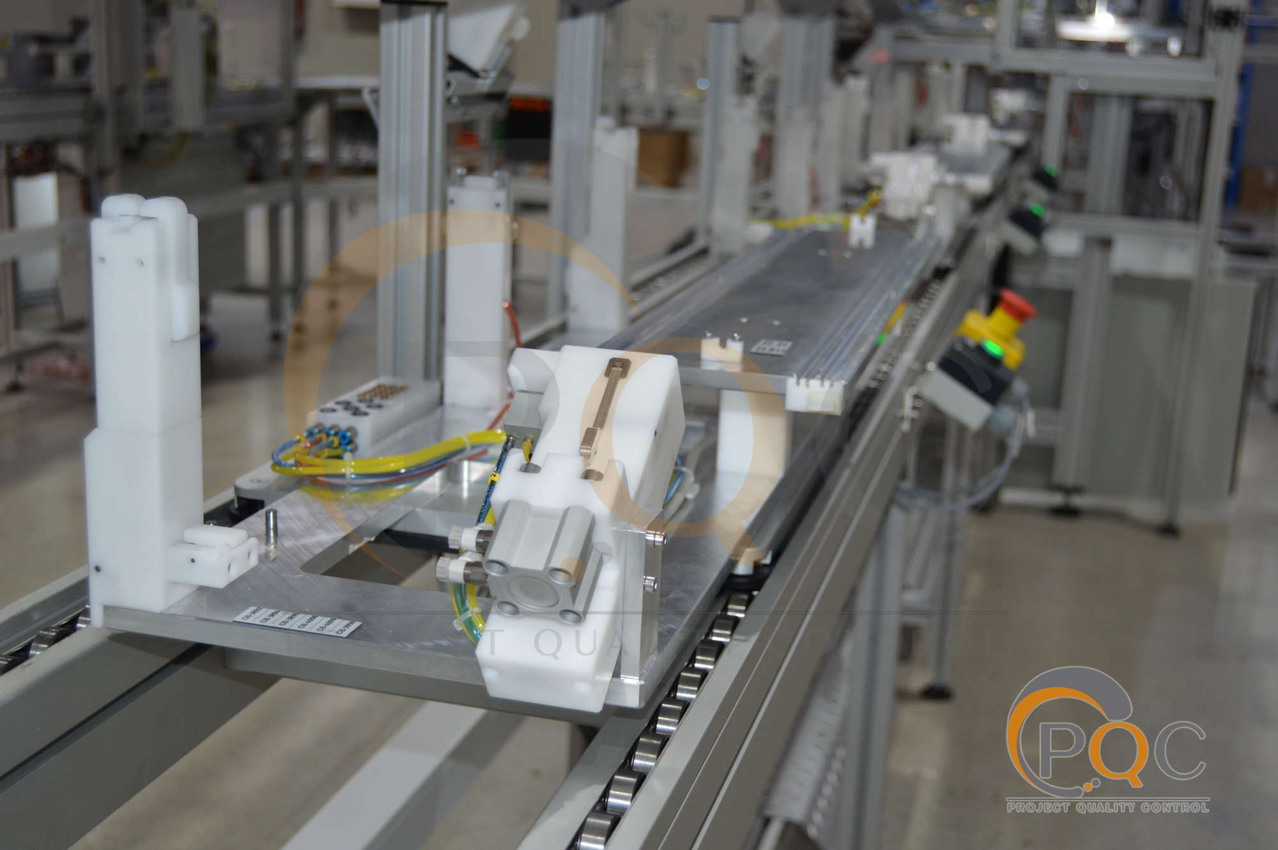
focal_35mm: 45
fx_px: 1596
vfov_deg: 29.8
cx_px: 639
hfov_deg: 43.6
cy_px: 425
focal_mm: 30
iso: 450
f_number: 4.2
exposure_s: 1/60
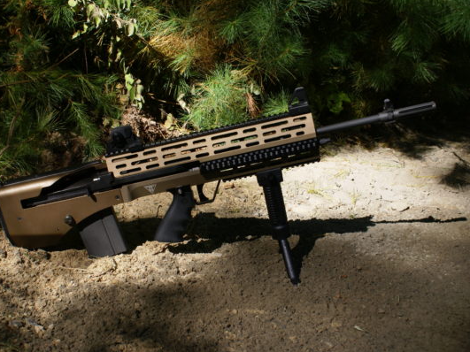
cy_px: 177
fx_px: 665
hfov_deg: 38.9
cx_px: 212
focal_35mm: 49
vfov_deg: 29.7
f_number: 6.3
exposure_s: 1/200
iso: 100
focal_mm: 30
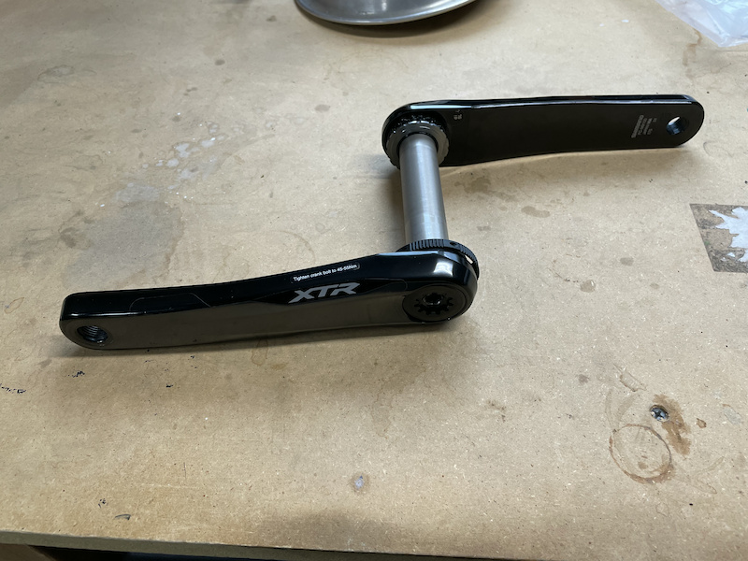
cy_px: 280
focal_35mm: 26
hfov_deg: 67.3
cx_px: 374
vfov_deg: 53.1
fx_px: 562
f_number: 1.6
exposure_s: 1/120
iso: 125
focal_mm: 4.2
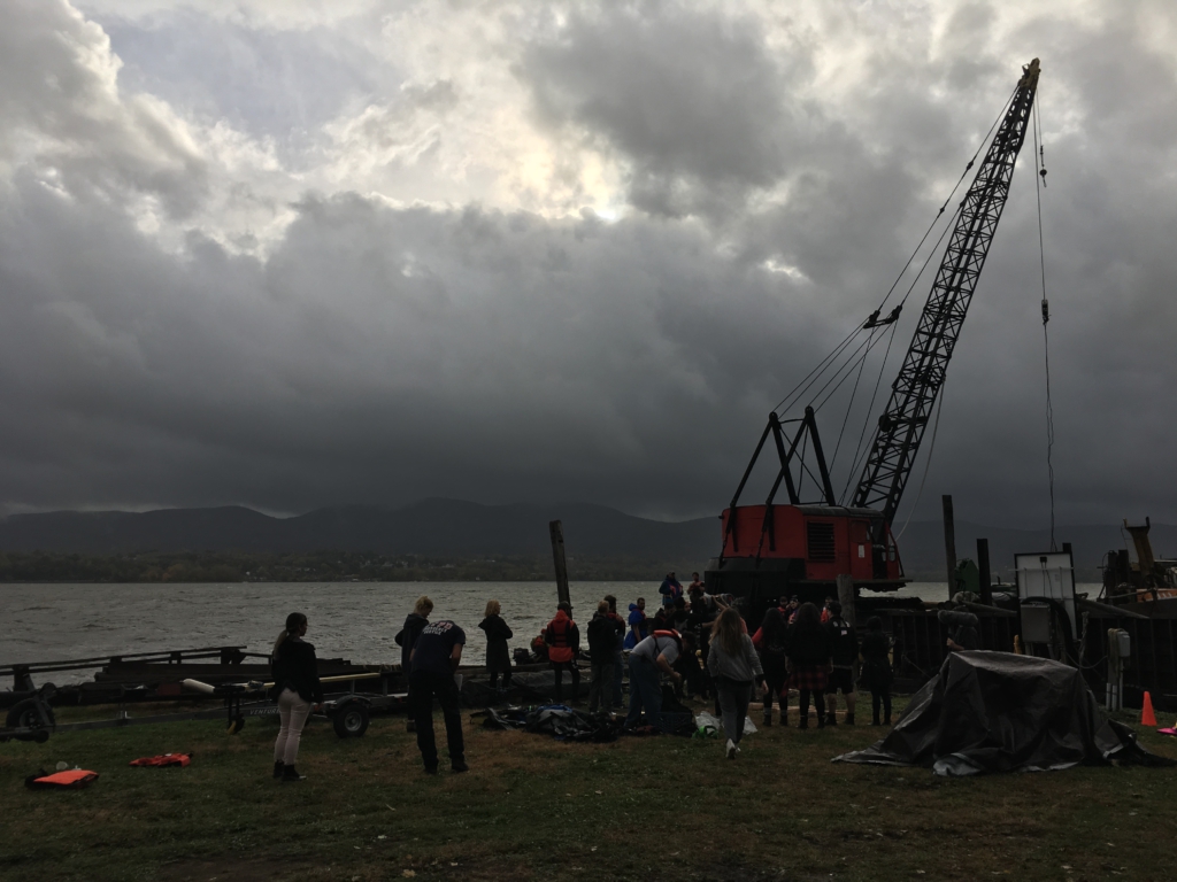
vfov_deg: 48.2
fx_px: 986
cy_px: 441
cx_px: 588
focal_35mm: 29
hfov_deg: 61.7
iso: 25
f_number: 2.2
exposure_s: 1/3497
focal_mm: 4.15
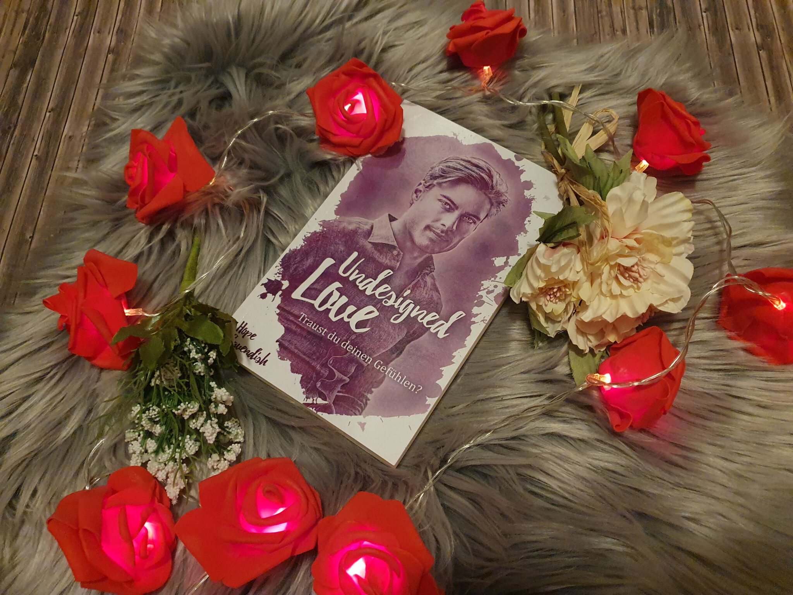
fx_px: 596
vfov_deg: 53.1
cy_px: 298
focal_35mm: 26
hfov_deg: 67.3
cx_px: 396
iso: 640
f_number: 1.5
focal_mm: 4.32
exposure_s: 1/33
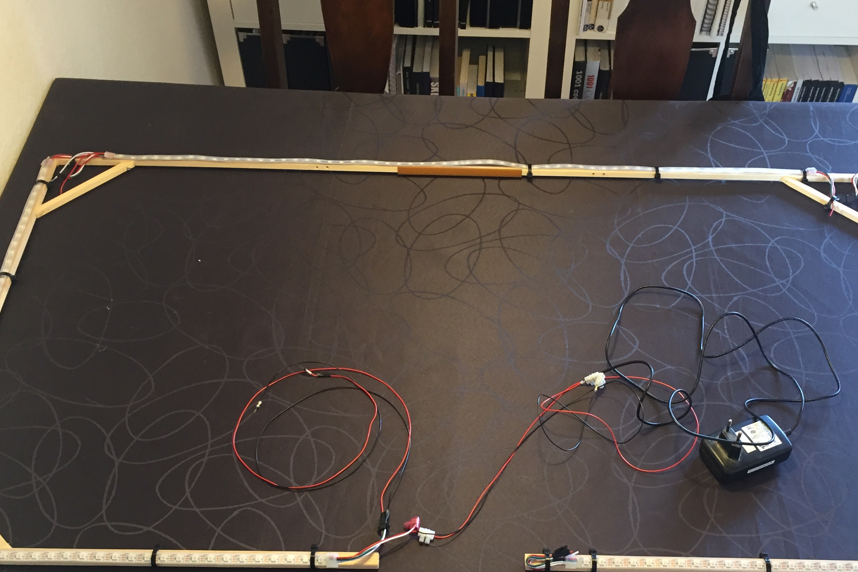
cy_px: 405
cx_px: 466
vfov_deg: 32.2
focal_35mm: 41
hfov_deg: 47.4
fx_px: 977
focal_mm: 4.15
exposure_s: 1/33
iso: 160
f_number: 2.2
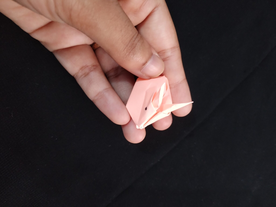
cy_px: 104
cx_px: 138
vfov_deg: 53.1
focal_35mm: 26
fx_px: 207
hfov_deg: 67.3
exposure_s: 1/25
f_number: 1.8
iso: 1401
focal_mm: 4.75
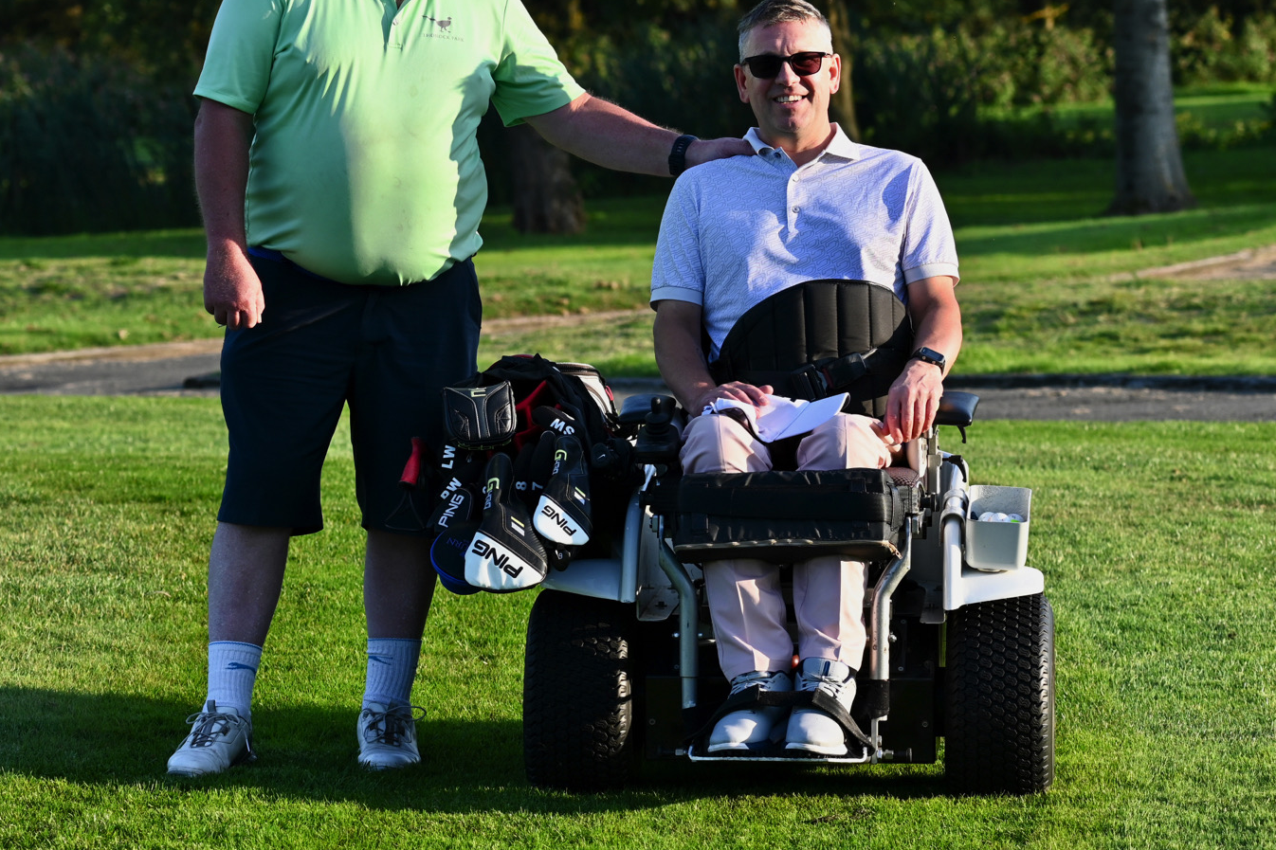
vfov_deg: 6.4
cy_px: 277
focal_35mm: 214
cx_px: 609
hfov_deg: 9.6
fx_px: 7584
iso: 140
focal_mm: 100
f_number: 5.6
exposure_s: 1/250
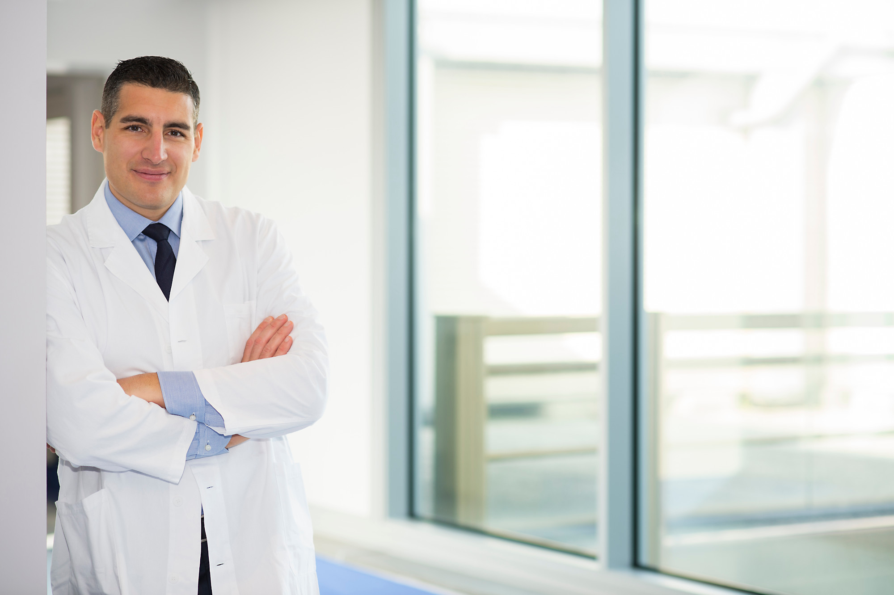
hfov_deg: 23.9
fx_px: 2110
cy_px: 298
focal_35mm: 85
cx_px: 447
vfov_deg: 16.1
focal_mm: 85
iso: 125
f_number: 2.8
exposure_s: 1/125
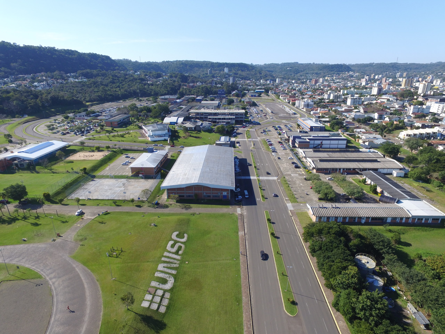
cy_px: 167
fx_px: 257
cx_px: 222
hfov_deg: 81.7
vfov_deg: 66.0
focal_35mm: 20
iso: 100
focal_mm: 3.61
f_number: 2.8
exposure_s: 1/640
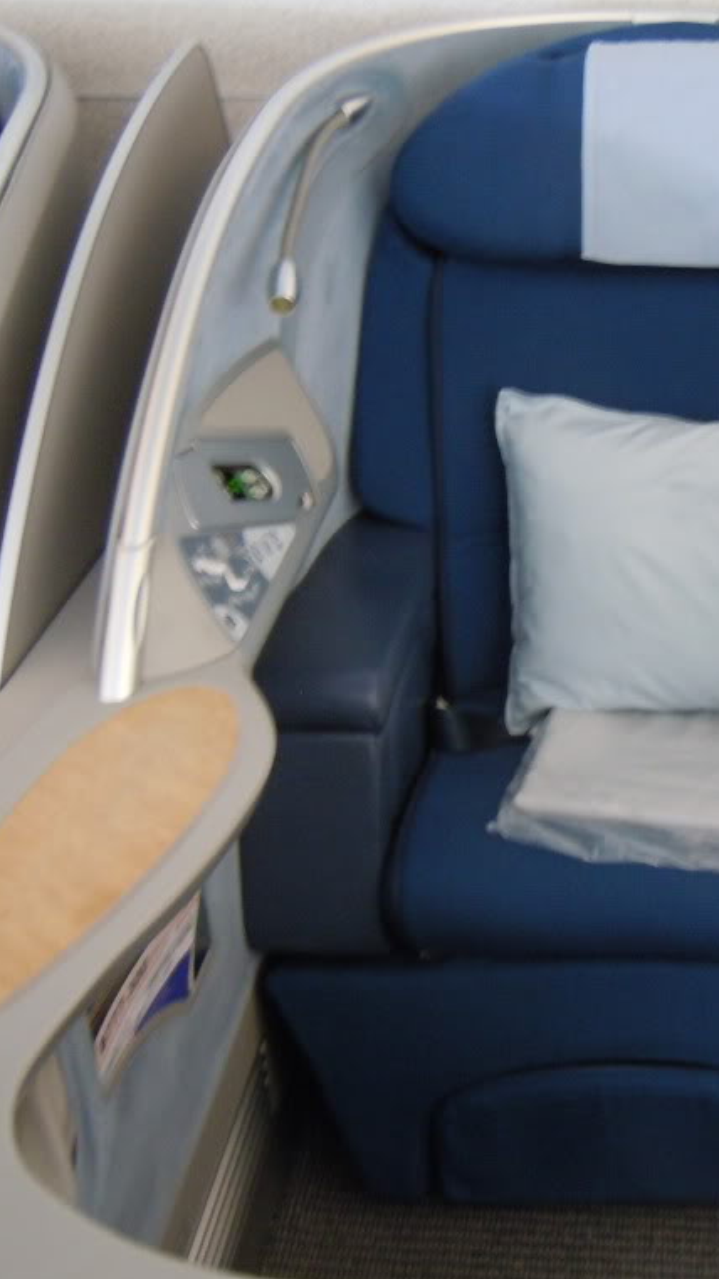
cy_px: 640
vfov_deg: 46.4
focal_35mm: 44
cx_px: 605
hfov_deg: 26.5
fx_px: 1491
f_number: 3.5
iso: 400
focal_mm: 5.4
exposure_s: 1/4
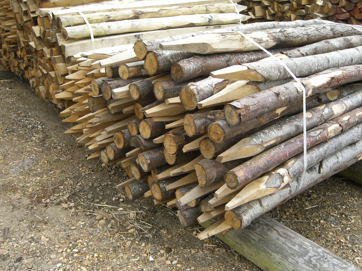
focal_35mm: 38
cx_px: 181
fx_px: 397
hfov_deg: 49.0
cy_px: 136
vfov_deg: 37.7
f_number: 4
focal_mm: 7.9
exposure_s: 1/100
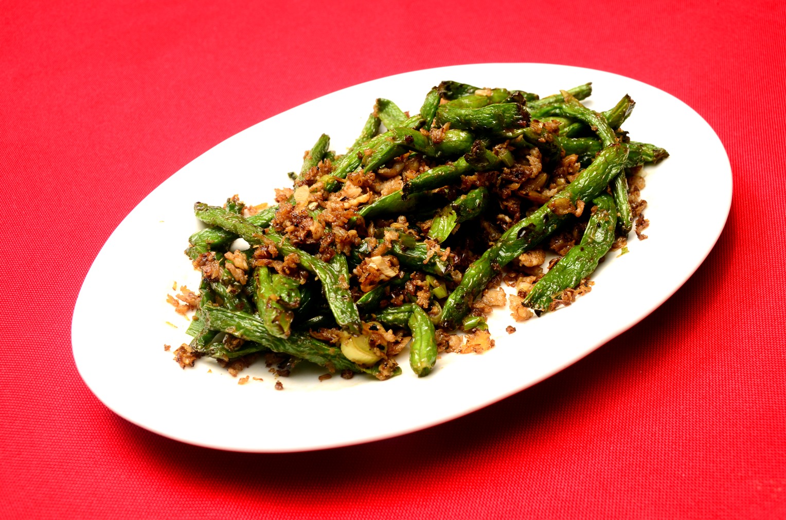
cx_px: 393
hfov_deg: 43.7
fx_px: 980
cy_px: 260
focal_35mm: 45
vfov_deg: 29.7
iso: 100
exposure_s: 1/20
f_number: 9
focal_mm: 30
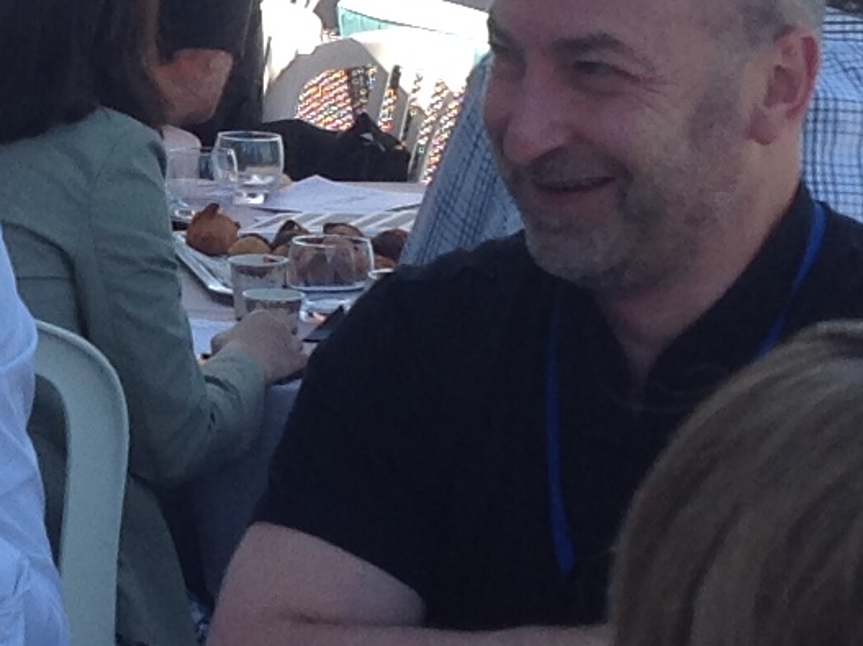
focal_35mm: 172
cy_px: 305
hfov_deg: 11.3
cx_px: -192
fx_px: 4283
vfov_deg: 8.6
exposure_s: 1/521
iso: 50
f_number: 2.4
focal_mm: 4.28
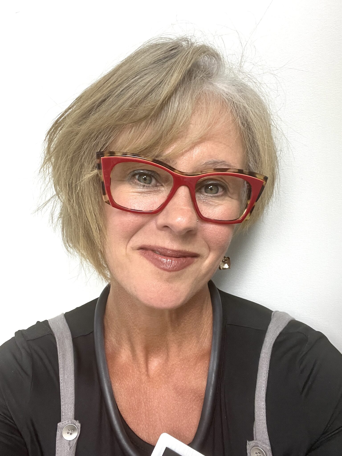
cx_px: 171
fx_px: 395
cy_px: 228
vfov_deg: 60.0
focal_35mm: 30
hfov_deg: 46.8
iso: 200
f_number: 2.2
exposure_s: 1/60
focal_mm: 2.71
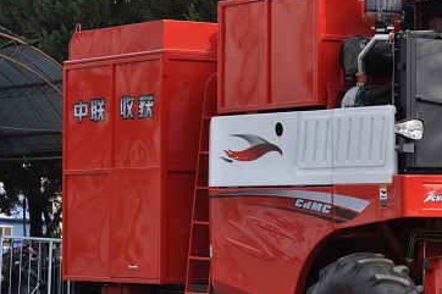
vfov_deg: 8.0
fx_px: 2099
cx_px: 422
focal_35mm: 171
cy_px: 211
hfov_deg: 11.9
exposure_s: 1/200
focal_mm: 55
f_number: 7.1
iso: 200
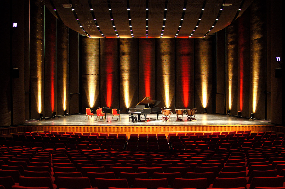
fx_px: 356
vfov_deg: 29.8
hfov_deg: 43.6
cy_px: 94
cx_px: 142
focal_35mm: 45
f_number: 5
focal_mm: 30
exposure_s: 1/5
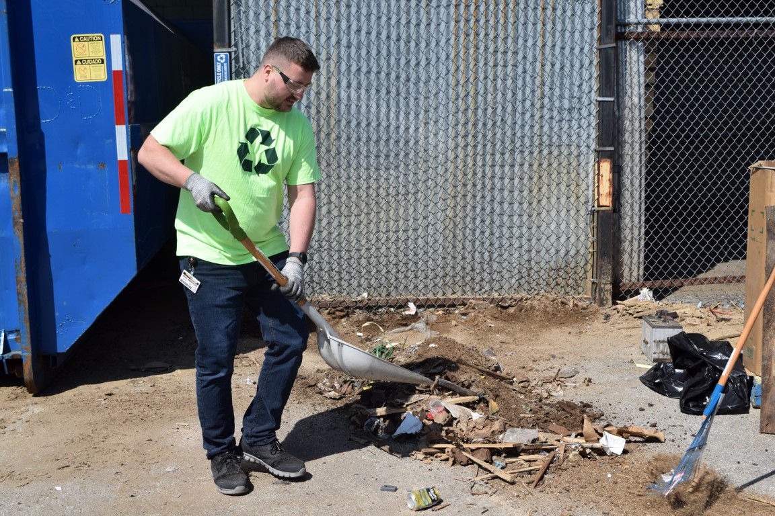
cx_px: 388
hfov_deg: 41.1
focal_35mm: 48
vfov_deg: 28.1
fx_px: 1033
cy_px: 258
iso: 200
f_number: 8
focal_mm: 32
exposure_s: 1/640
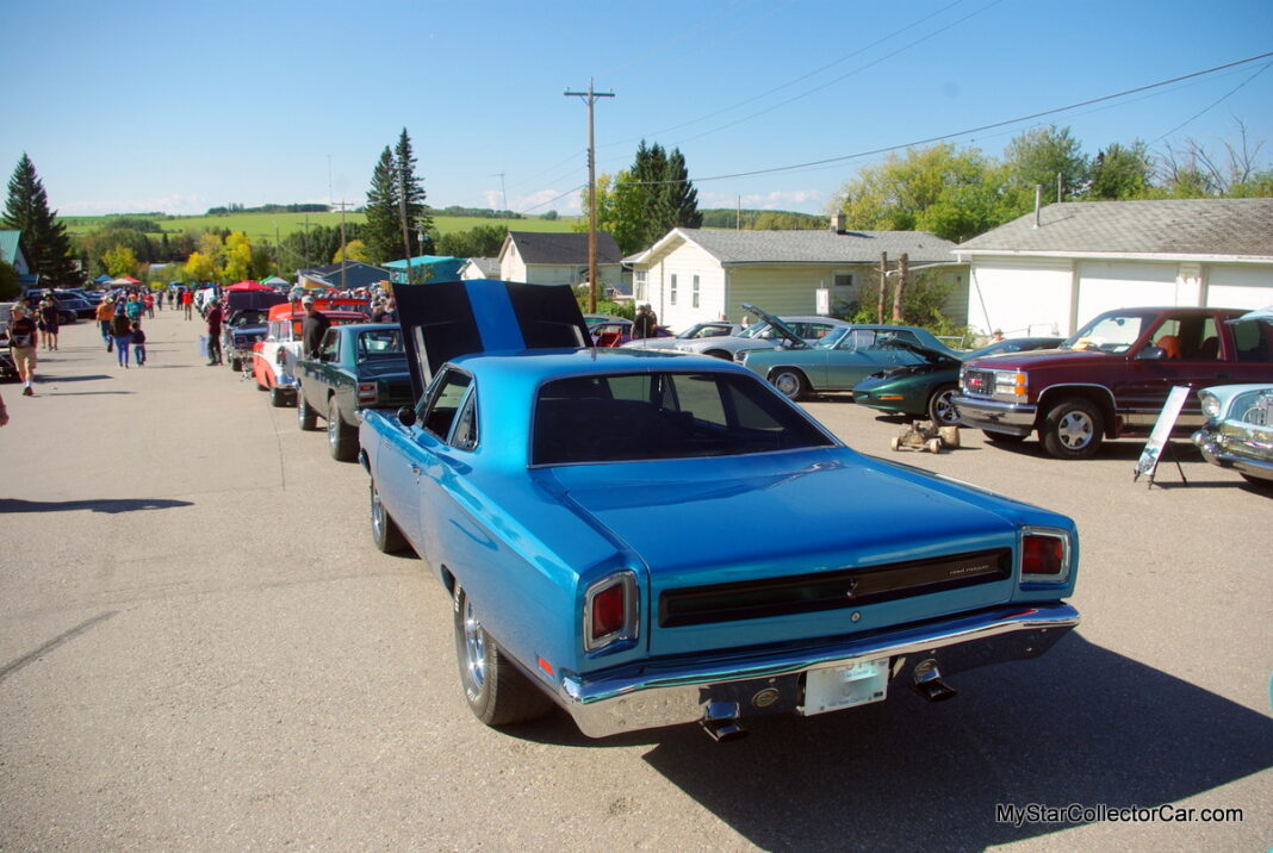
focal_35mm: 27
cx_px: 636
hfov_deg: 67.3
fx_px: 956
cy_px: 426
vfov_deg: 48.1
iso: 100
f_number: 6.7
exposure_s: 1/250
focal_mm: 18
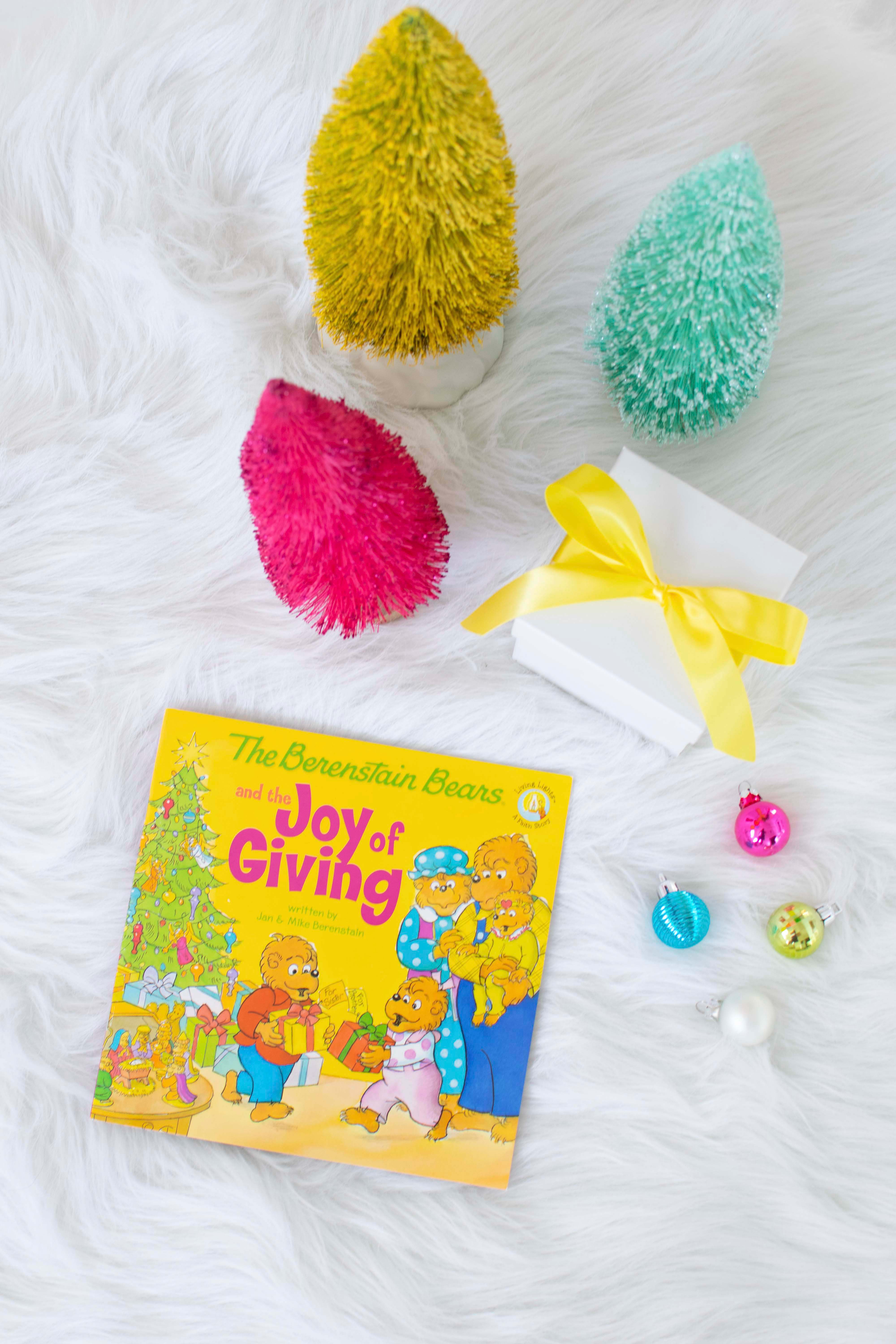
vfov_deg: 37.9
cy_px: 672
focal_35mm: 52
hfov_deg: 25.8
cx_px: 448
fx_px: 1960
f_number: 4
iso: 200
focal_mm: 35
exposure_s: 1/30
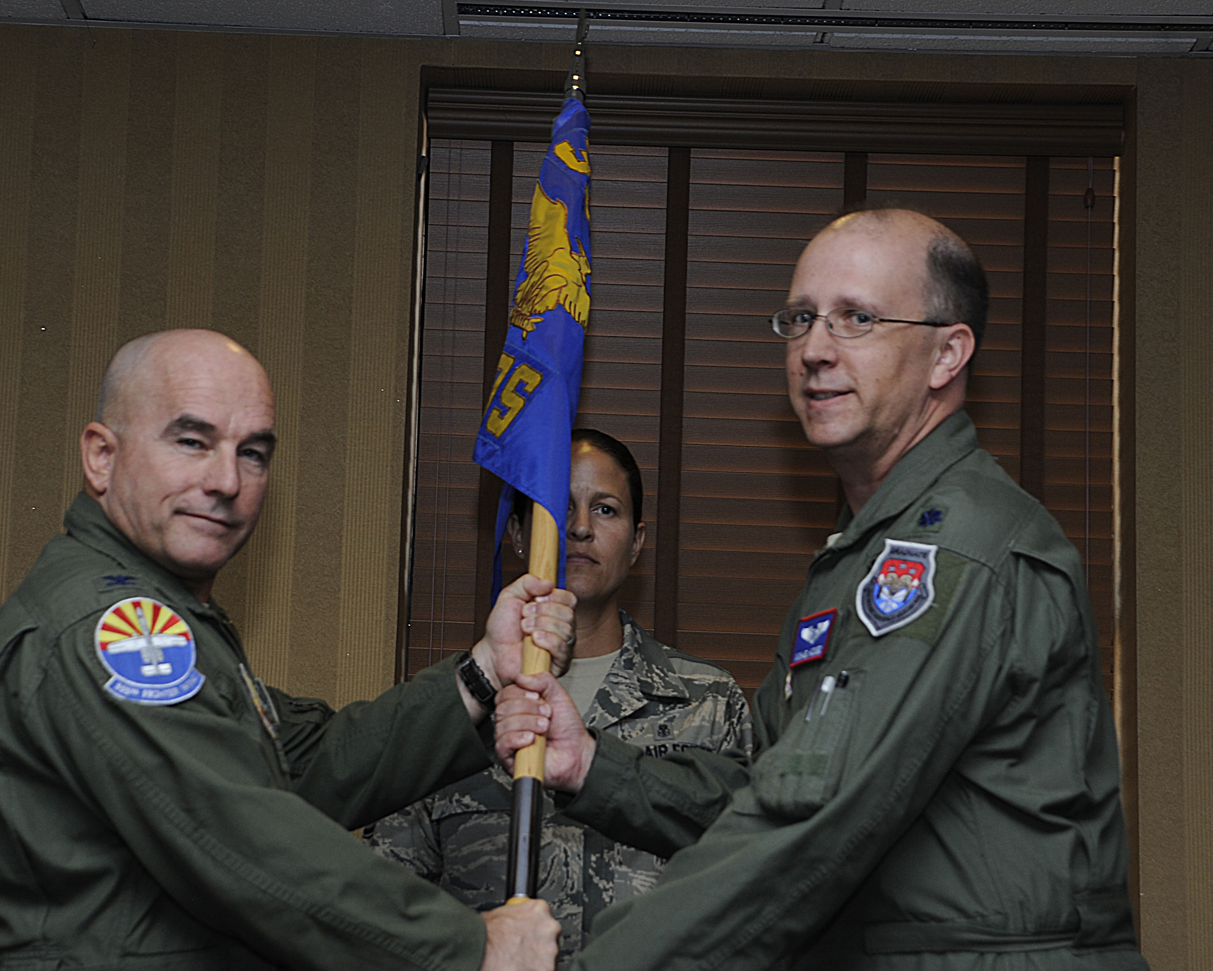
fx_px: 2872
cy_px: 539
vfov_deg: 19.2
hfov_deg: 23.8
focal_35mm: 80
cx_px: 582
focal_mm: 62
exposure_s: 1/125
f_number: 7.1
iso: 400
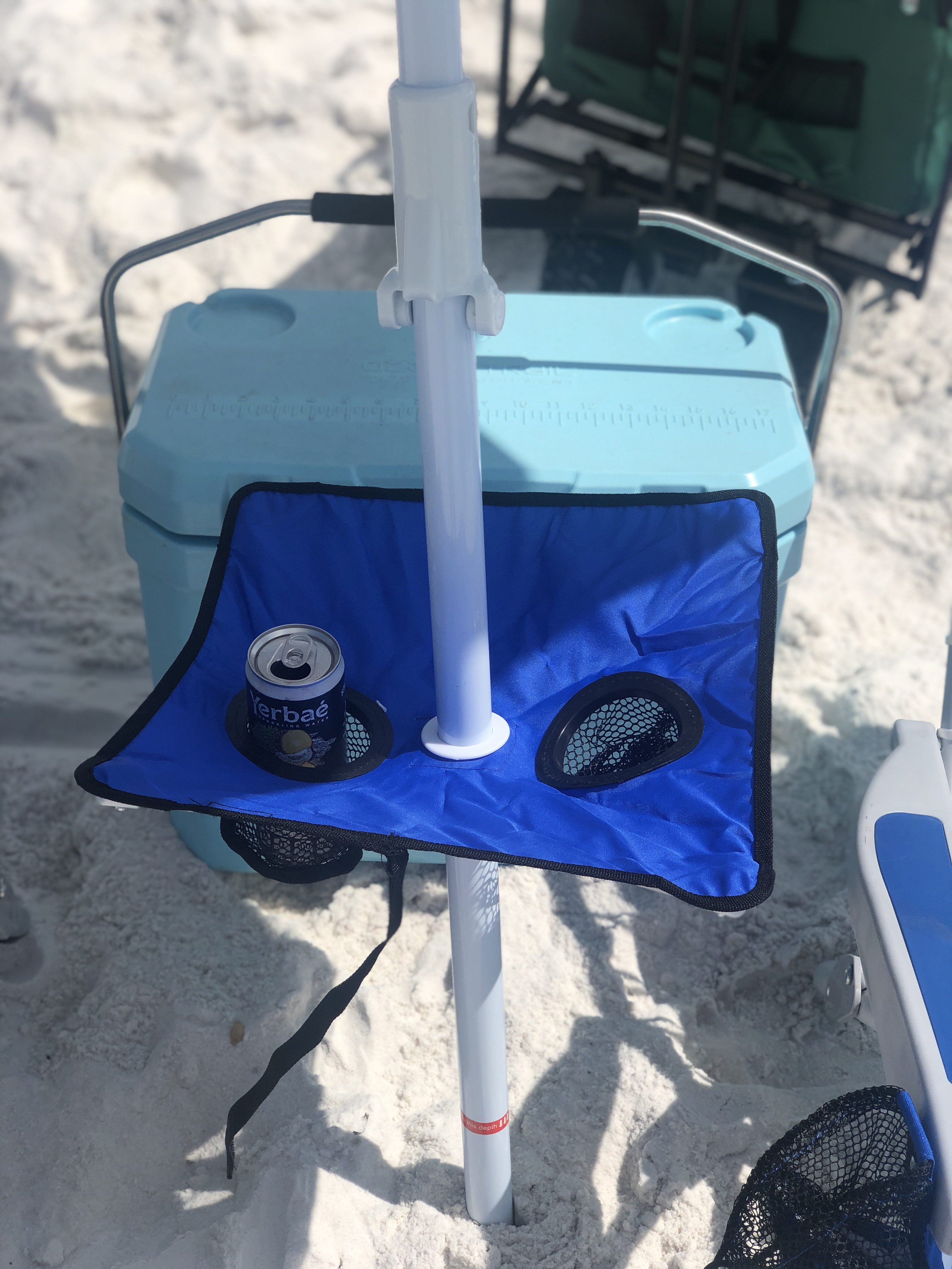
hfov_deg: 28.0
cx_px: 476
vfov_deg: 36.8
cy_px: 634
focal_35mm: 52
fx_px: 1907
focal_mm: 6
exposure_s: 1/2208
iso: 16
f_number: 2.4
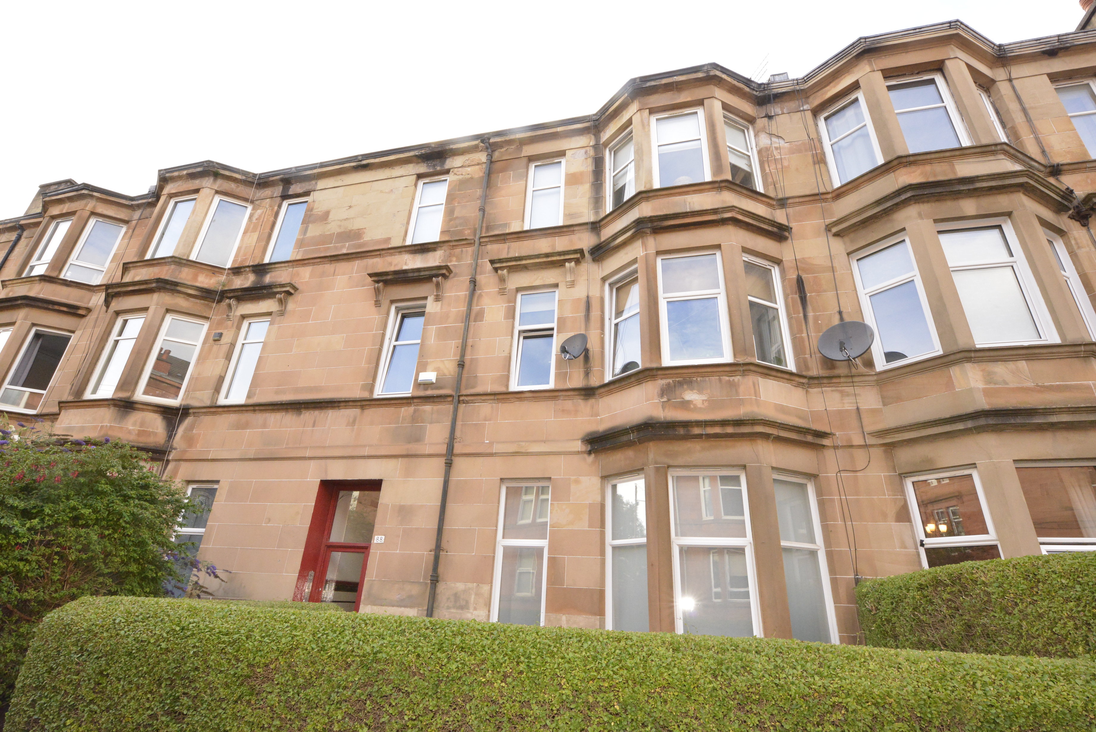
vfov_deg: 70.5
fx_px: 518
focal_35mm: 17
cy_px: 366
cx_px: 548
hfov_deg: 93.3
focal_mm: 17
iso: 6400
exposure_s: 1/250
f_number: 16
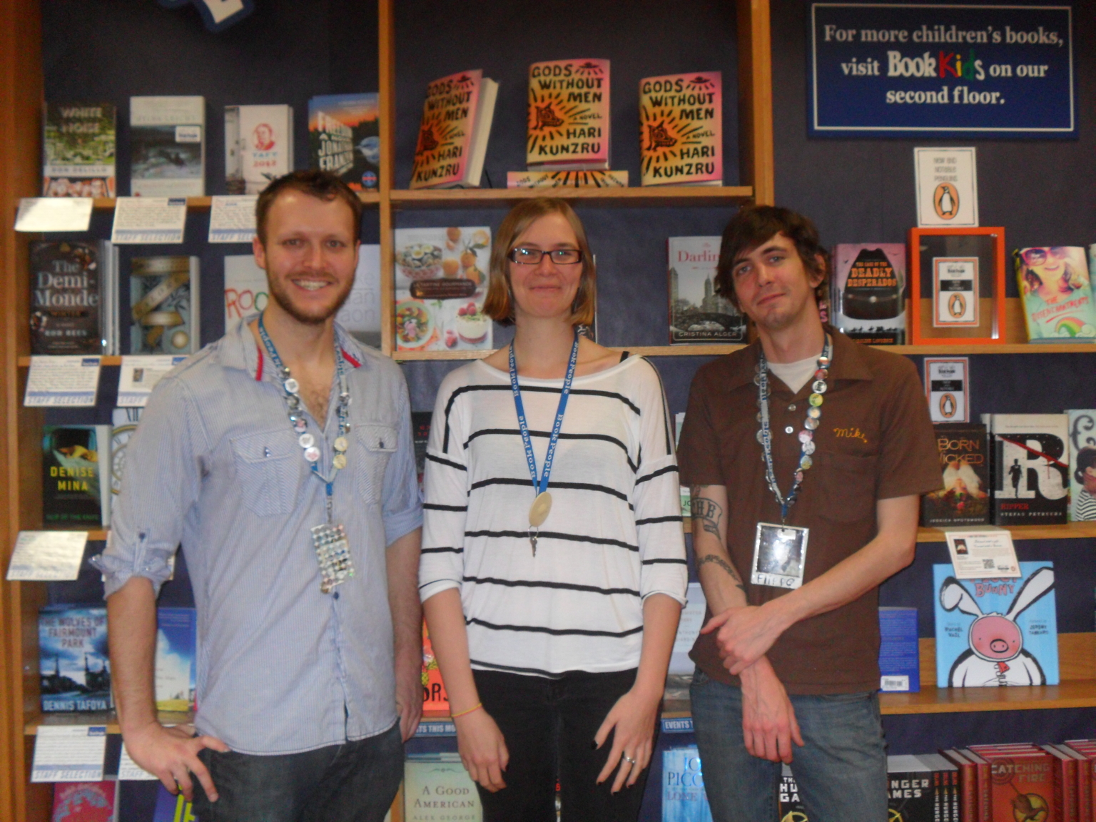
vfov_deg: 32.2
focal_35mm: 45
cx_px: 548
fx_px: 1425
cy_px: 411
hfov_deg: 42.1
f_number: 3.5
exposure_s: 1/45
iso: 200
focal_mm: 8.1
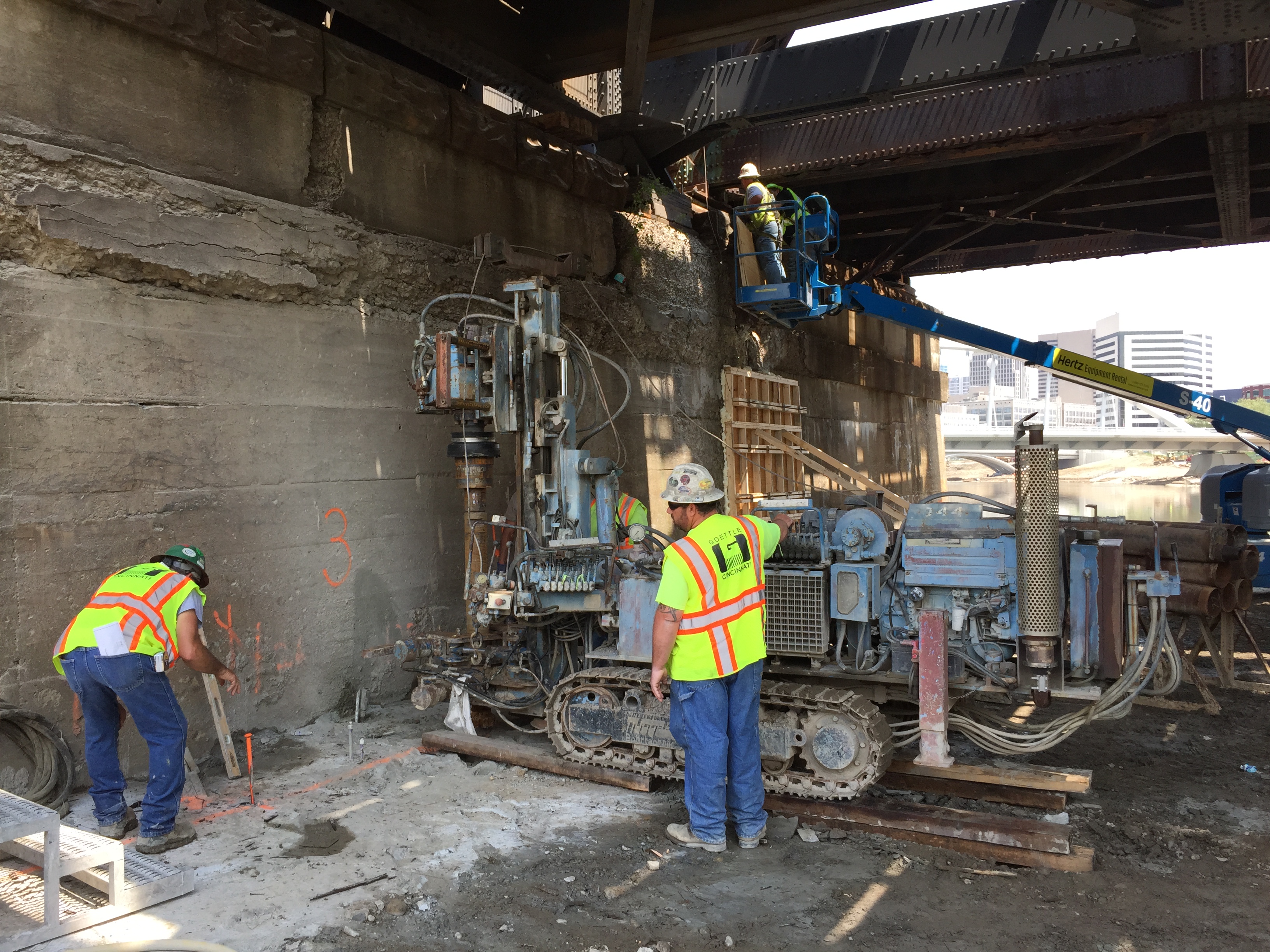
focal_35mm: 29
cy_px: 476
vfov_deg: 48.2
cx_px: 635
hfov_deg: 61.7
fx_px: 1064
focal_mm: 4.15
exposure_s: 1/460
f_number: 2.2
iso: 32
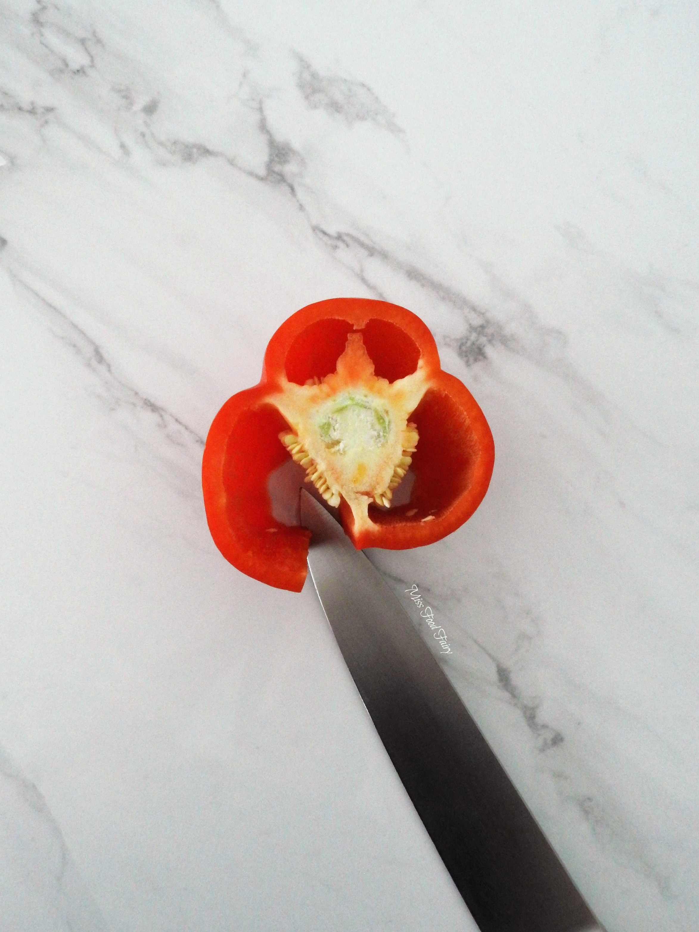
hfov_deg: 56.8
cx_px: 350
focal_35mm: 24
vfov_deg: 71.6
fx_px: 646
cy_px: 466
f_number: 7.6
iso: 800
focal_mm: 4.3
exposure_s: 1/25
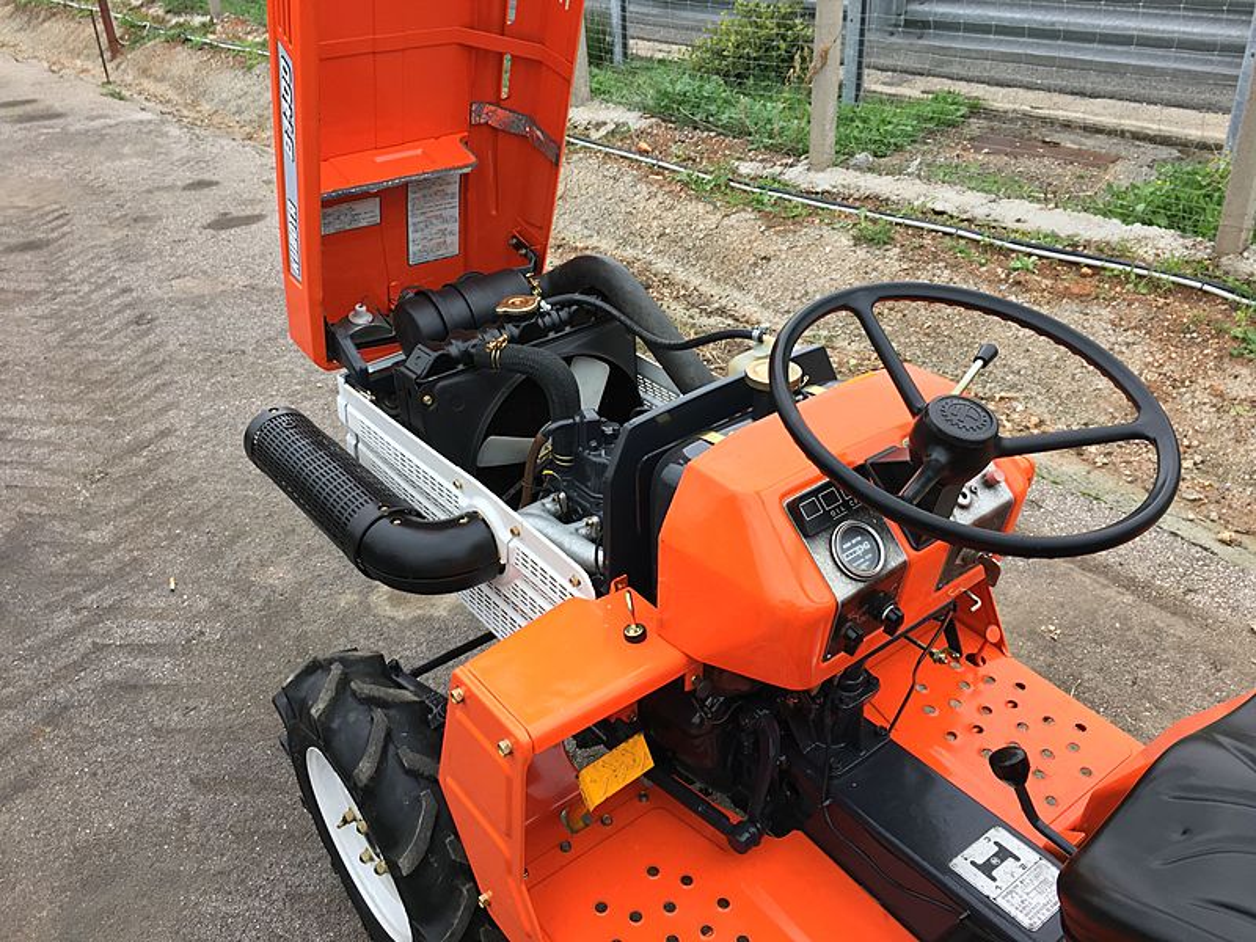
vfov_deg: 48.2
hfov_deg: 61.7
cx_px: 628
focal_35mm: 29
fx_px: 1052
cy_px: 471
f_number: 2.2
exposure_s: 1/100
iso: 40
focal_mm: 4.15
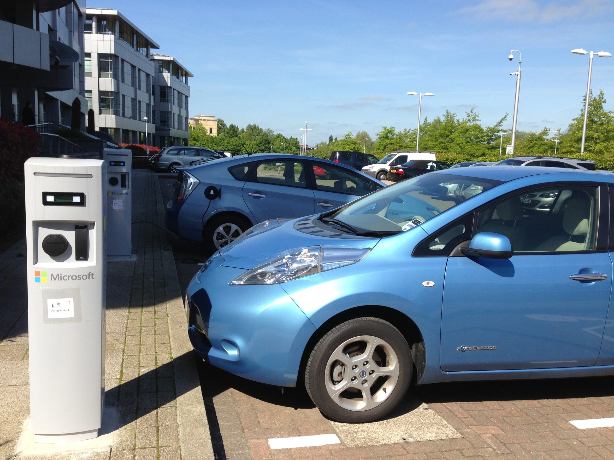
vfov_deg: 42.9
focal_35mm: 33
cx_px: 307
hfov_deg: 55.4
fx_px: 585
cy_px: 230
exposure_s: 1/1106
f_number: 2.4
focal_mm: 4.13
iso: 50
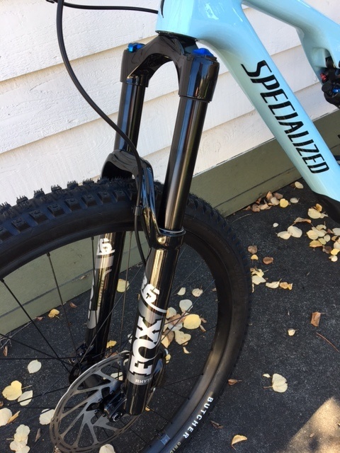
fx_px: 380
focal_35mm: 29
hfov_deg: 48.2
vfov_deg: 61.7
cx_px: 170
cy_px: 226
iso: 40
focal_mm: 4.15
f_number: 2.2
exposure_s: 1/120
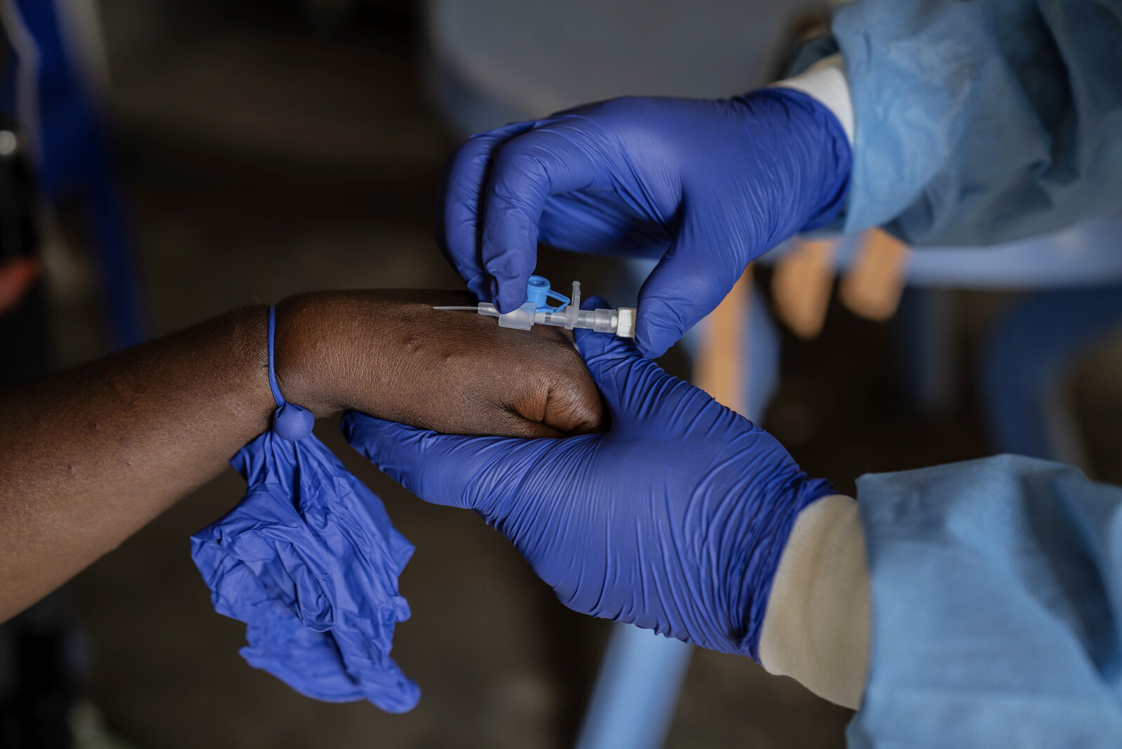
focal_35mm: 57
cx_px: 561
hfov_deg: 35.1
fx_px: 1777
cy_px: 374
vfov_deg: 23.8
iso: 250
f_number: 2.8
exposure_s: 1/125
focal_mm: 57
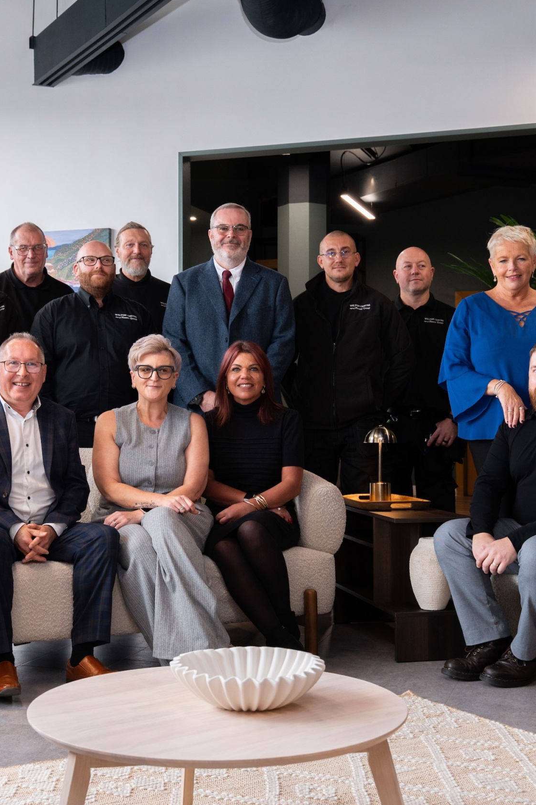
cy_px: 399
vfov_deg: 37.6
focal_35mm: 53
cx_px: 214
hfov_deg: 25.5
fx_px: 1182
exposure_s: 1/80
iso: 1000
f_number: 4.5
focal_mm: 34.6
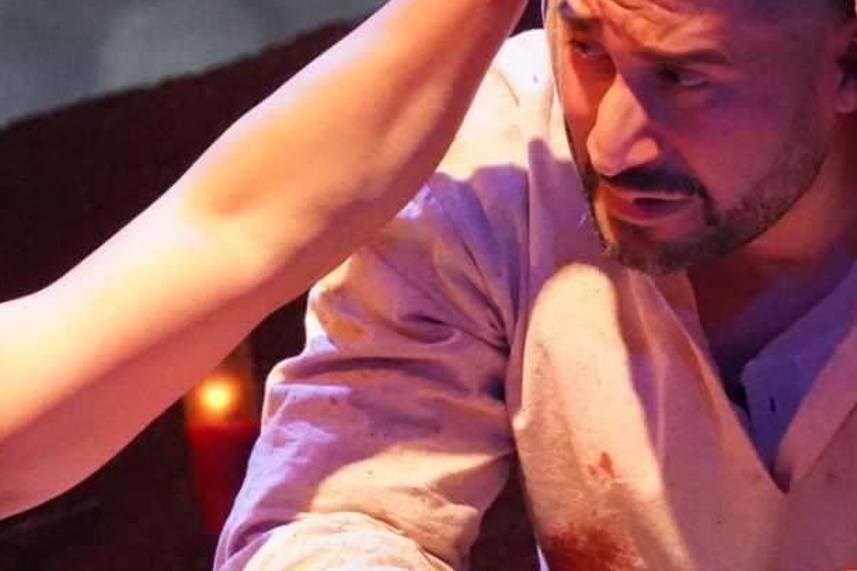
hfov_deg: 4.3
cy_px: 269
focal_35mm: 483
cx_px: 711
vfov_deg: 2.8
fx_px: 11494
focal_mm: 144
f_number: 6.3
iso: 25600
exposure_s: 1/400
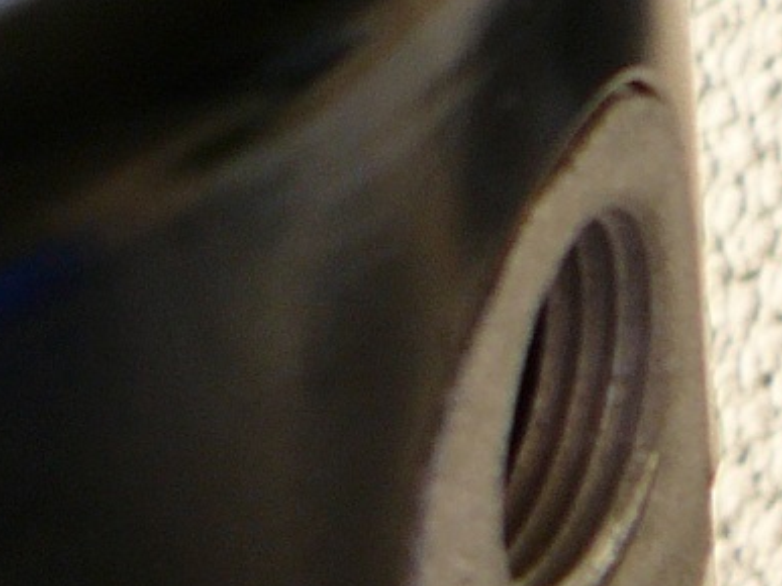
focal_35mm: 139
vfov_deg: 10.6
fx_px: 3139
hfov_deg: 12.8
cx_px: -643
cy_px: 127
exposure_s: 1/250
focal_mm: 5.2
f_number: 2.8
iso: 80
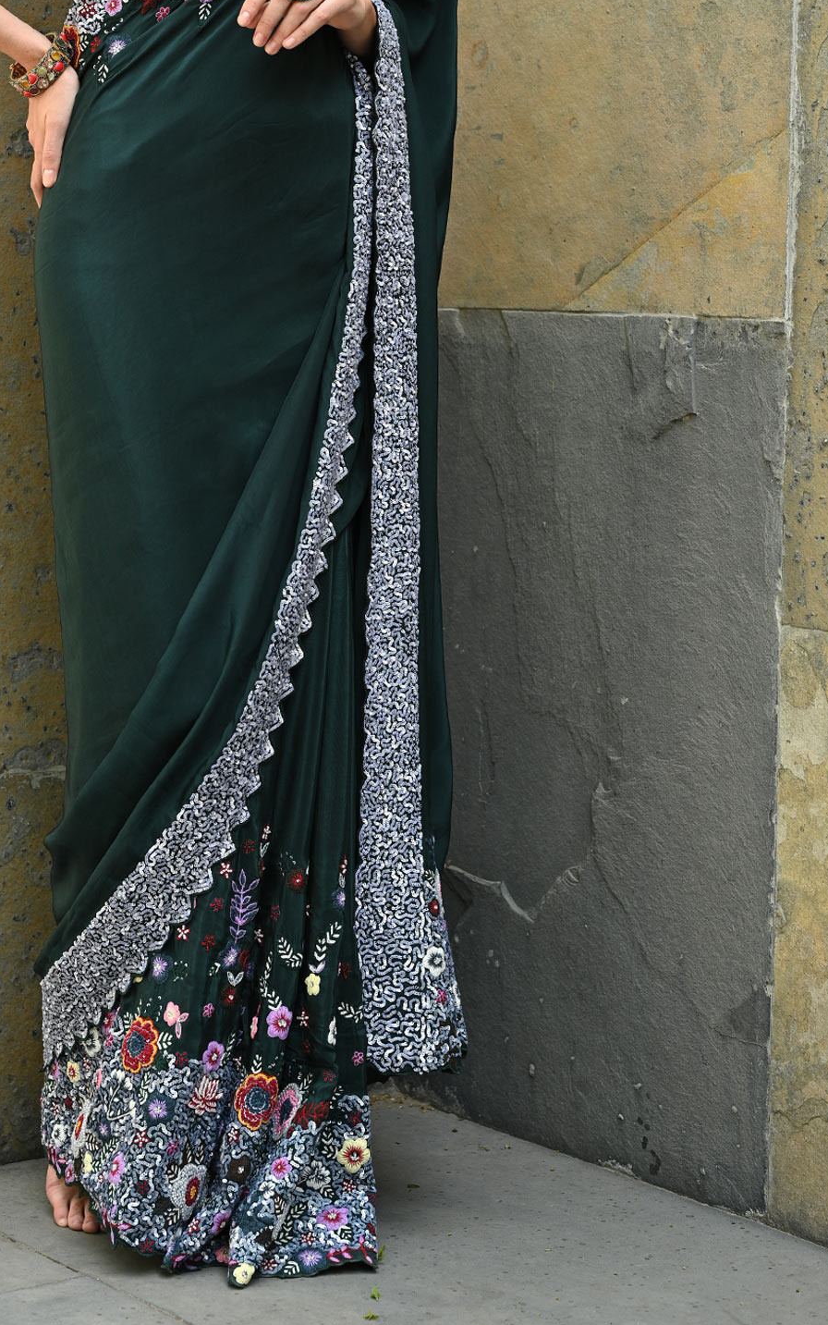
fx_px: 2888
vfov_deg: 25.5
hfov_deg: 16.2
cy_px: 340
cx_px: 203
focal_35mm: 80
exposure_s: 1/250
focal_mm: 50
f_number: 4
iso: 200
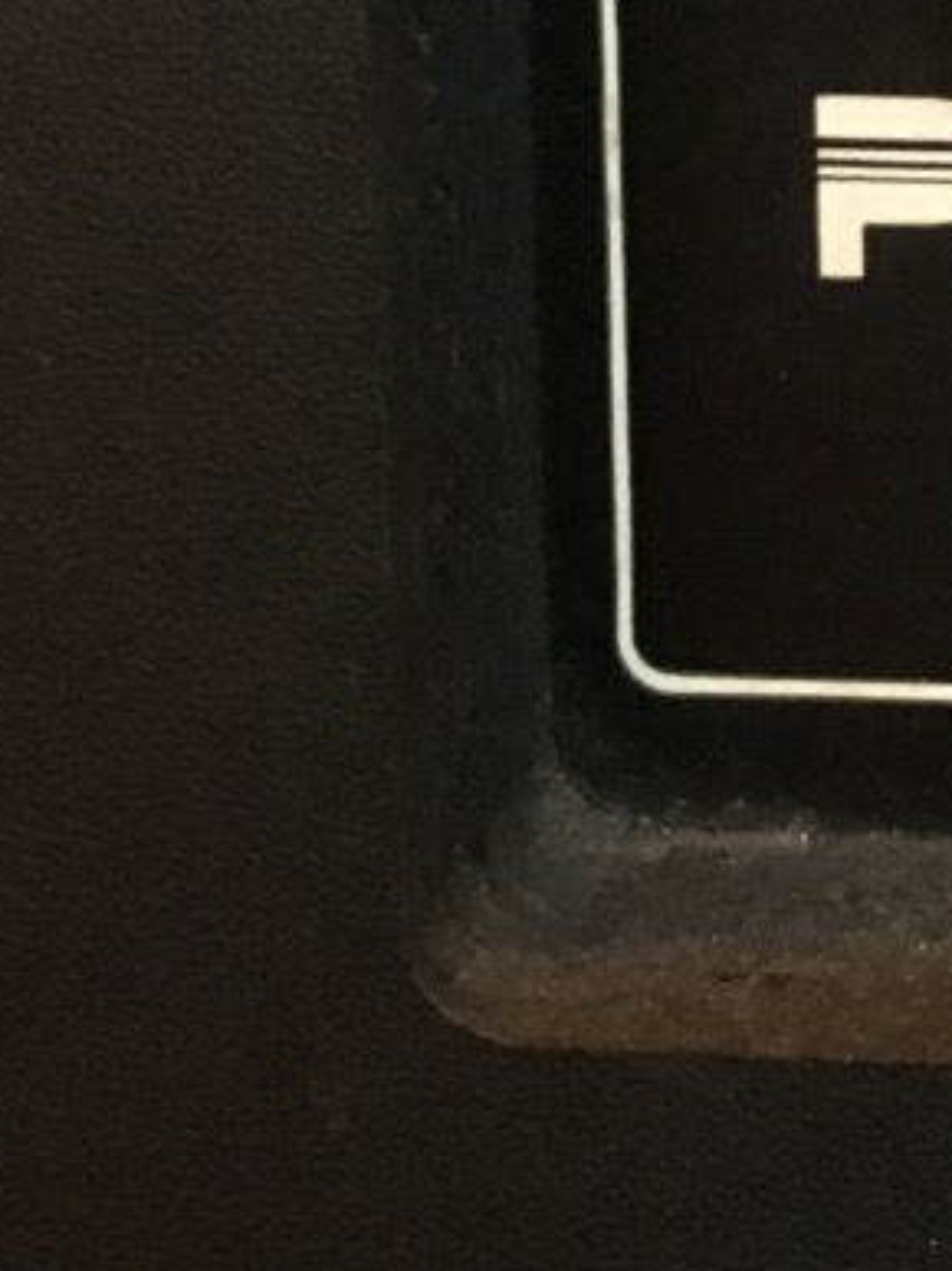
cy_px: -365
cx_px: 1474
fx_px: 3522
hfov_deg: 14.3
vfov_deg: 19.0
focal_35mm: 96
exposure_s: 1/17
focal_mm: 4.15
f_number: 2.2
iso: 250
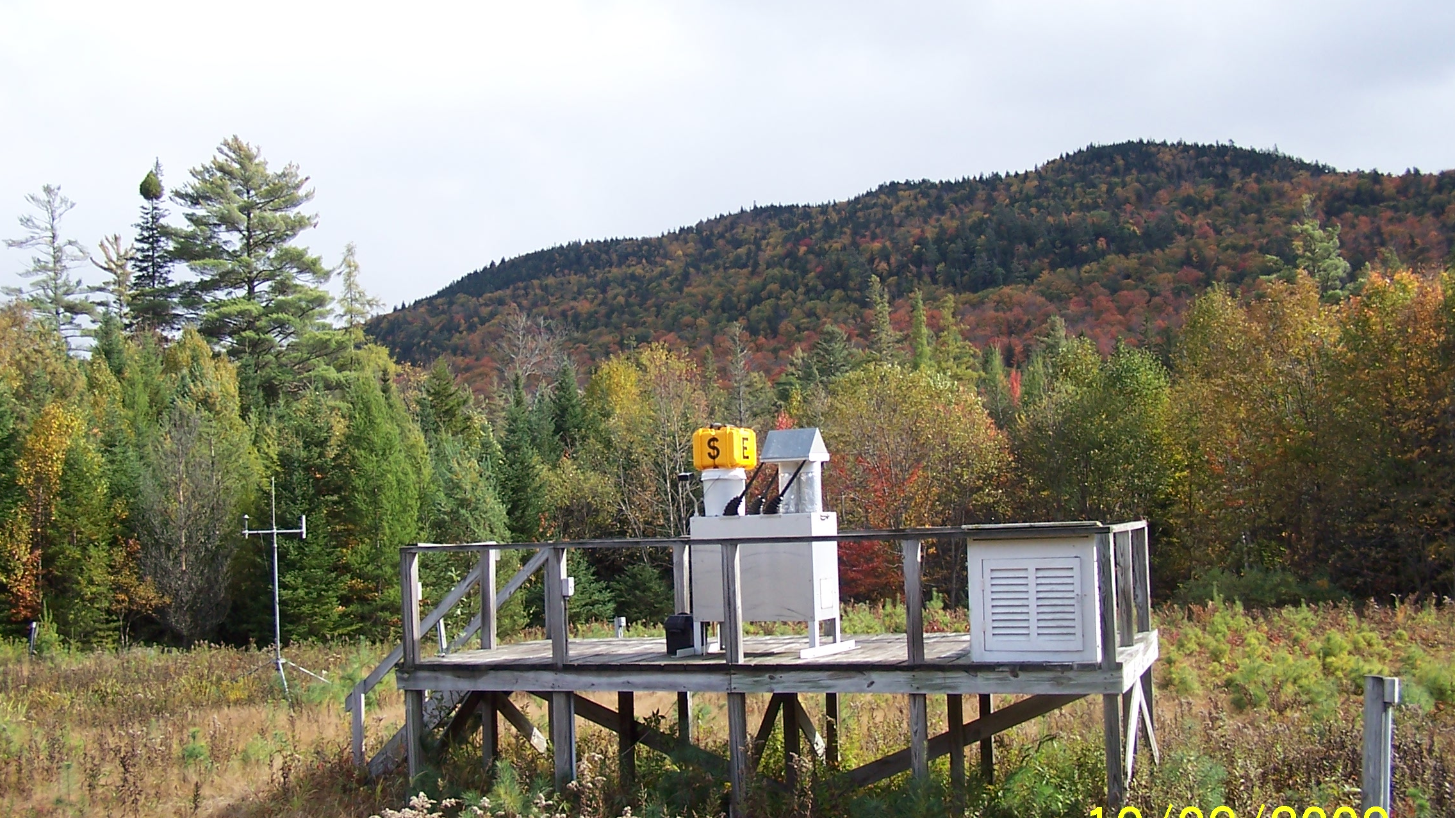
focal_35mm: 42
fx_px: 1620
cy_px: 414
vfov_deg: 28.3
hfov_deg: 48.4
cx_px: 736
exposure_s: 1/350
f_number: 2.8
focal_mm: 6.3
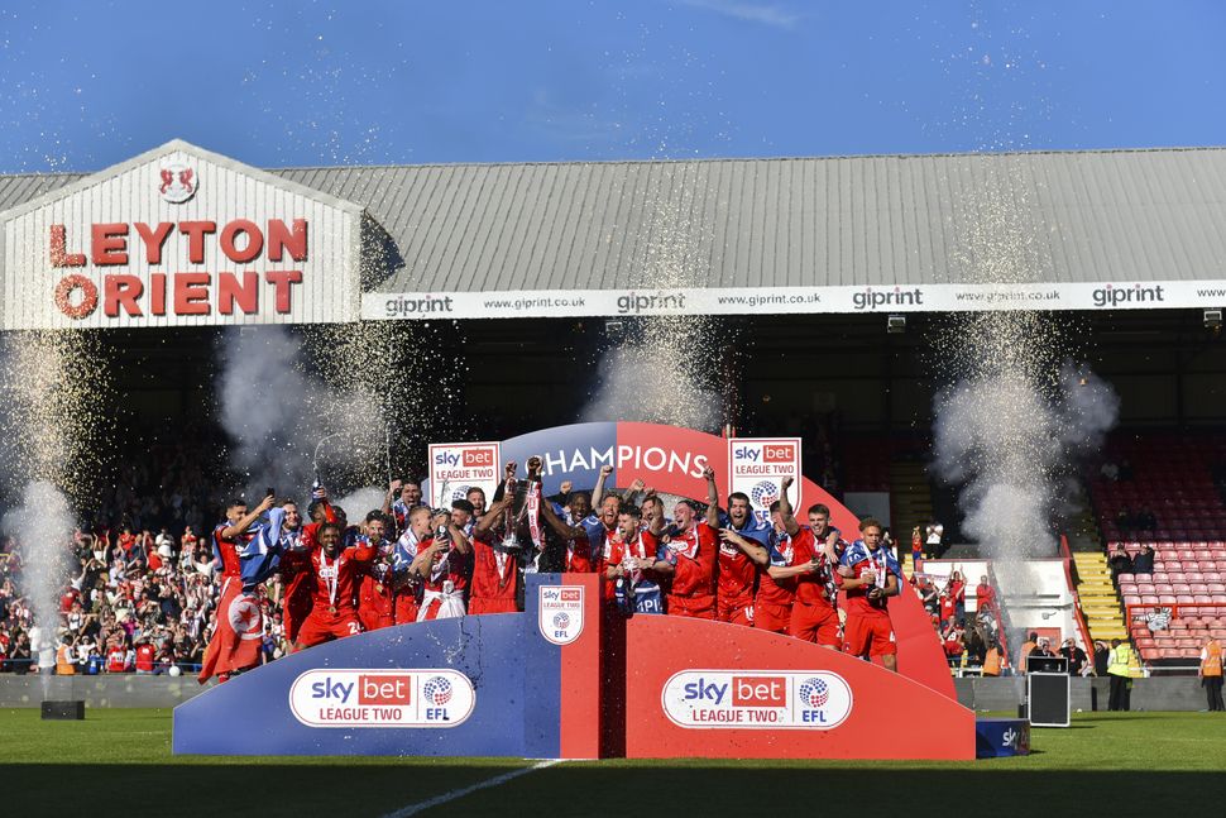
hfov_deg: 28.8
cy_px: 409
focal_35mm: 70
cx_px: 613
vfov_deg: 19.5
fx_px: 2384
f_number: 4
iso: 100
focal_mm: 70
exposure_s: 1/2500
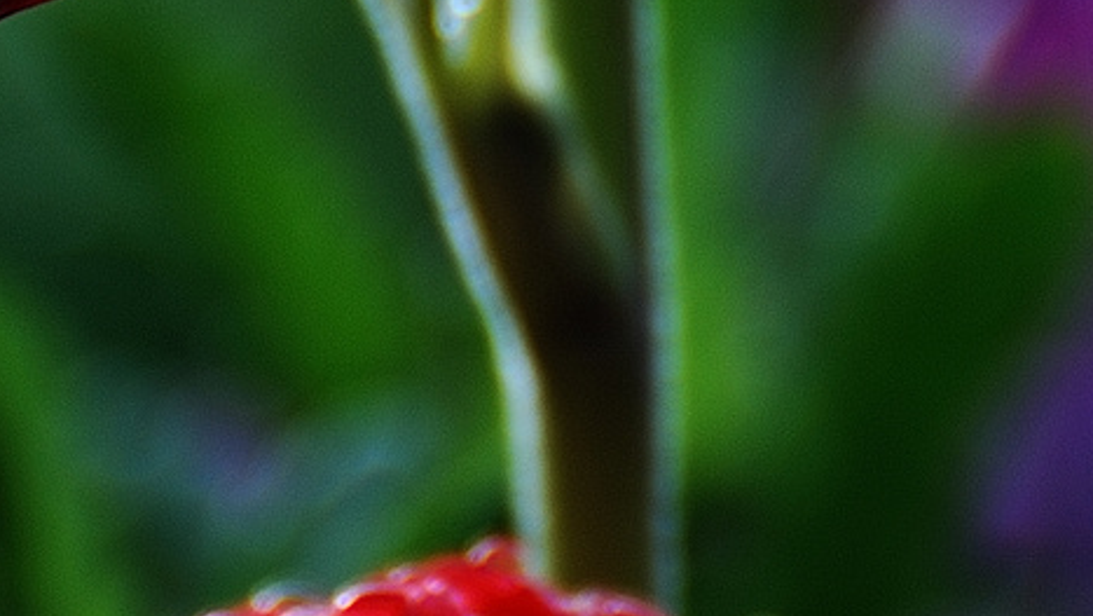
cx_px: 413
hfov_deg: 1.3
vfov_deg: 0.7
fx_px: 47225
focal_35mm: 1629
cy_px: -492
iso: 100
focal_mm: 300
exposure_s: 1/100
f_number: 5.6
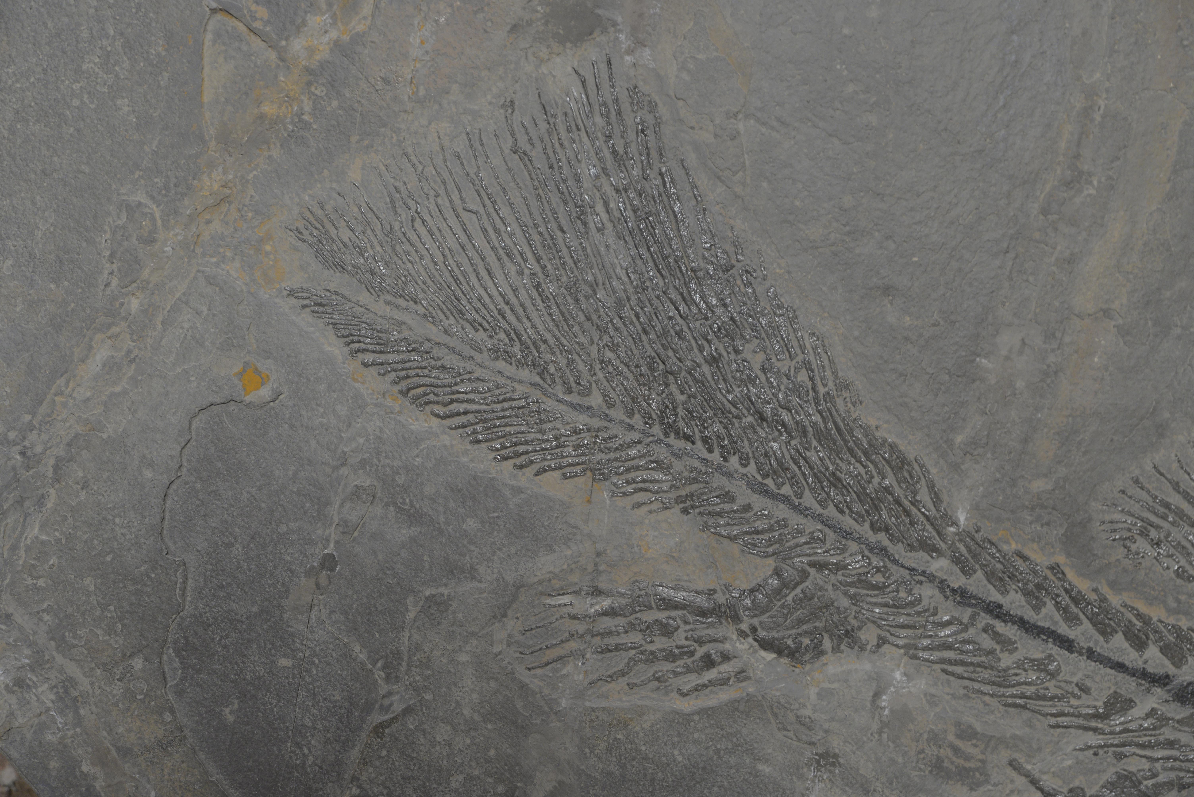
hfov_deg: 36.2
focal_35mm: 55
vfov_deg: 24.6
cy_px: 398
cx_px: 597
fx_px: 1825
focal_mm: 55
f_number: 4.8
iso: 800
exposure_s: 1/45
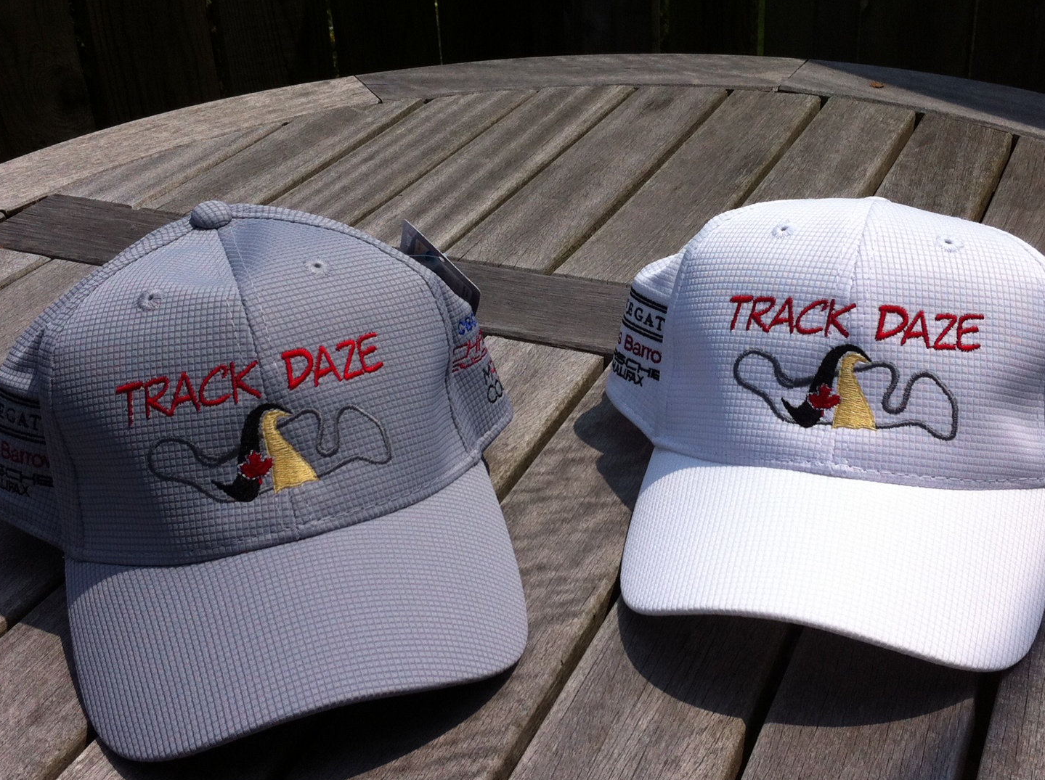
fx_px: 1507
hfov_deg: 38.2
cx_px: 564
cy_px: 393
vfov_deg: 29.0
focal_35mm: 50
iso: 80
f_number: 2.8
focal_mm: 3.85
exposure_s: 1/3016
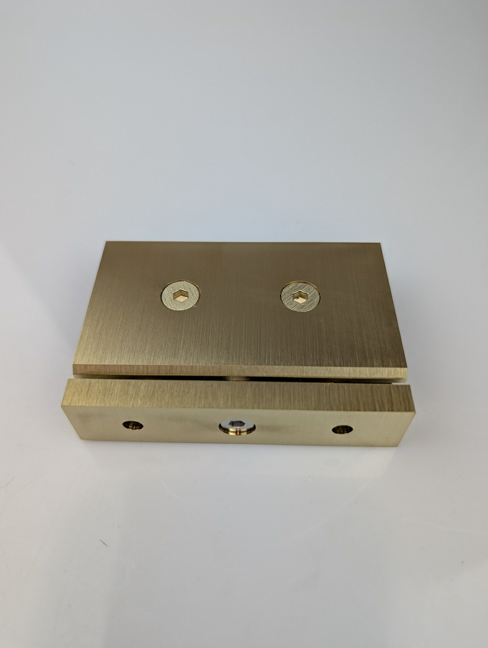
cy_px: 324
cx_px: 244
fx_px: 450
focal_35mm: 24
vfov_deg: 71.5
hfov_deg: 57.0
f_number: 1.68
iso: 27
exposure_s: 1/50
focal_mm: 6.9
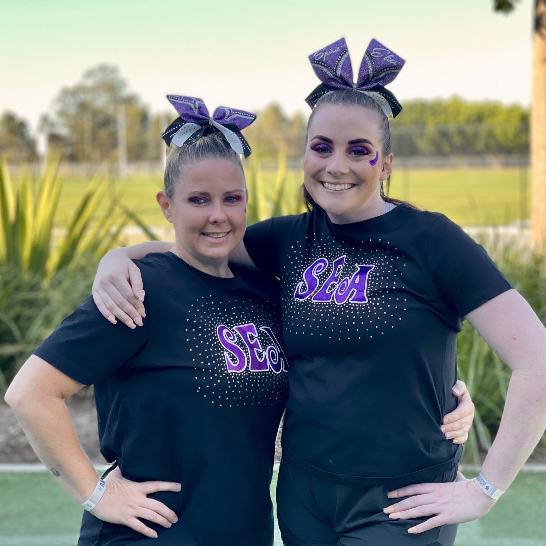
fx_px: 1356
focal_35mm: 76
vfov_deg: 22.8
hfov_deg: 22.7
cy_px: 273
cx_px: 307
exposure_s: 1/121
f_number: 2.2
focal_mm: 7.5
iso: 32
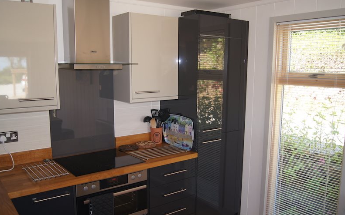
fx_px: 320
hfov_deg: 56.7
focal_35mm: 34
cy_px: 111
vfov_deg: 37.2
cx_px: 171
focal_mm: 22
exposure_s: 1/60
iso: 200
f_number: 4
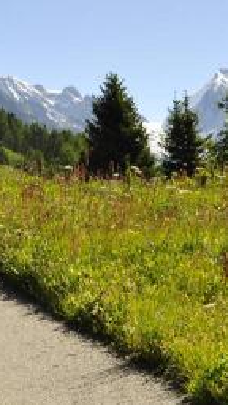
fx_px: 1228
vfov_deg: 18.7
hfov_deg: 10.4
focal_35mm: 114
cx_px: -65
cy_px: 162
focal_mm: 31
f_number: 9
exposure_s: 1/320
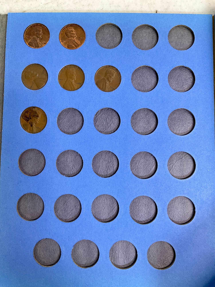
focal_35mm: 29
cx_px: 108
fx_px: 240
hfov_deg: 48.2
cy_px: 144
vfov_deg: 61.7
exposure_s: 1/60
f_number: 1.8
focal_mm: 3
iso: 64
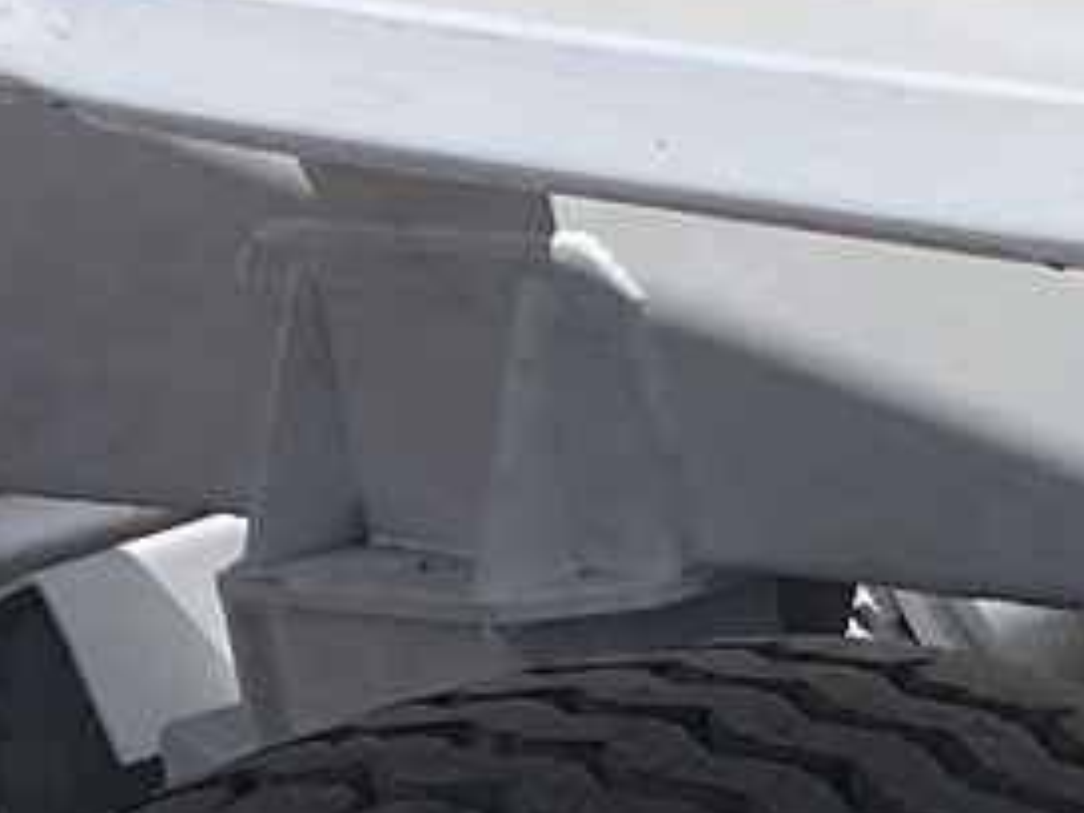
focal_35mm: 196
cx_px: 2212
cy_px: 2431
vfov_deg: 6.8
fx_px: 6138
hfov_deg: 9.4
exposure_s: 1/5236
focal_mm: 4.25
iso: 32
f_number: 1.8
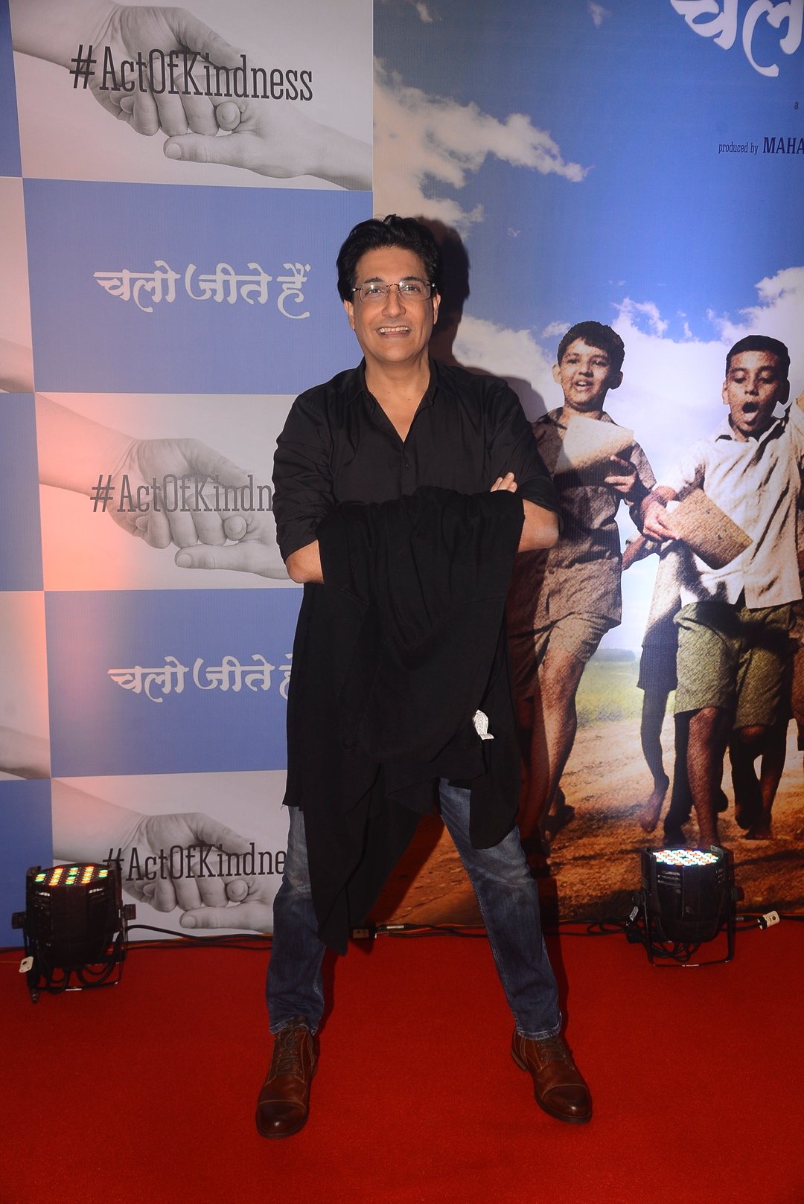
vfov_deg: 55.8
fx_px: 1138
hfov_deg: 38.9
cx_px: 402
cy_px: 602
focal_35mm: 34
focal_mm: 34
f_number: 6.3
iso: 800
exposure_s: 1/200
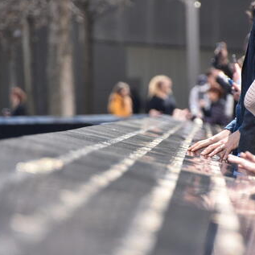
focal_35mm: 405
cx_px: 150
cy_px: 127
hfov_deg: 4.3
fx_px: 3375
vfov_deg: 4.3
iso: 560
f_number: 8
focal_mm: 210
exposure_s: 1/1000
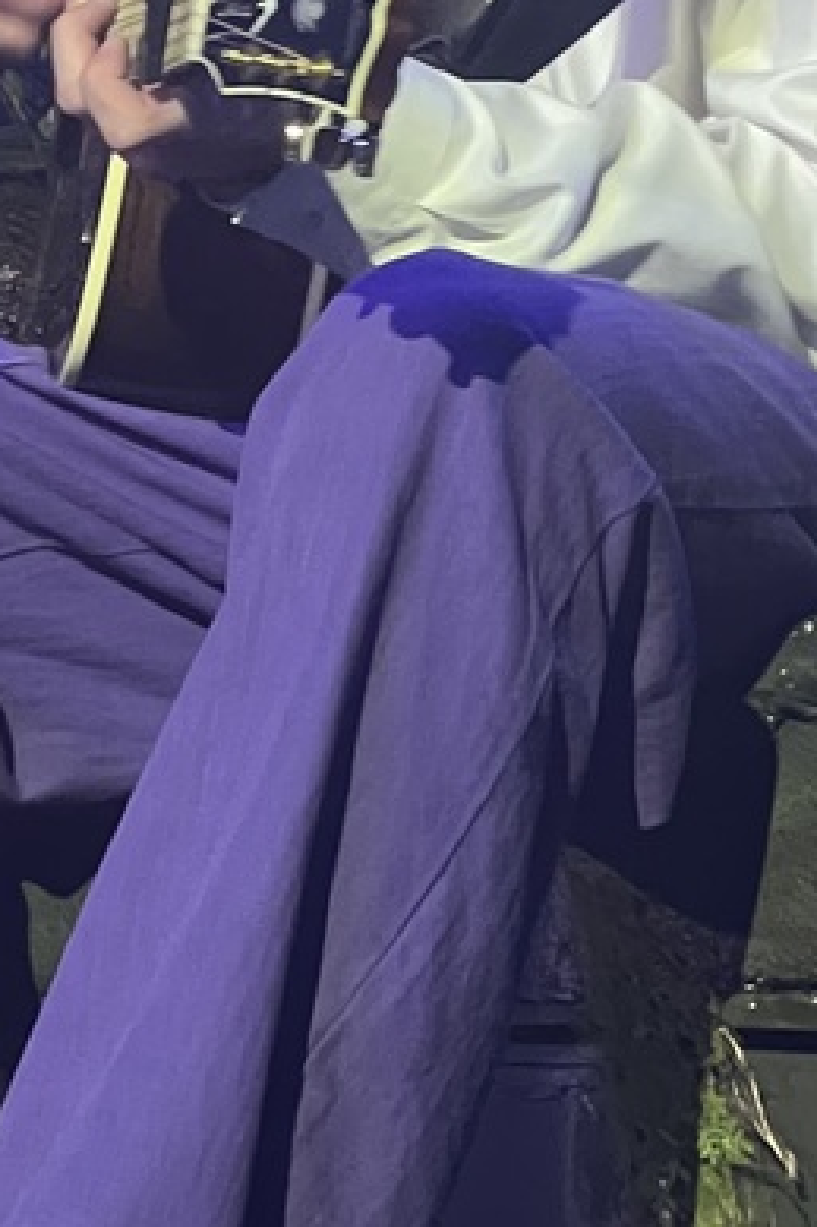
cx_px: -306
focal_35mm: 247
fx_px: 8415
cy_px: -511
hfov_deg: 5.5
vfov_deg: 8.2
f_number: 2.8
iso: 250
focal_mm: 9
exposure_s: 1/90
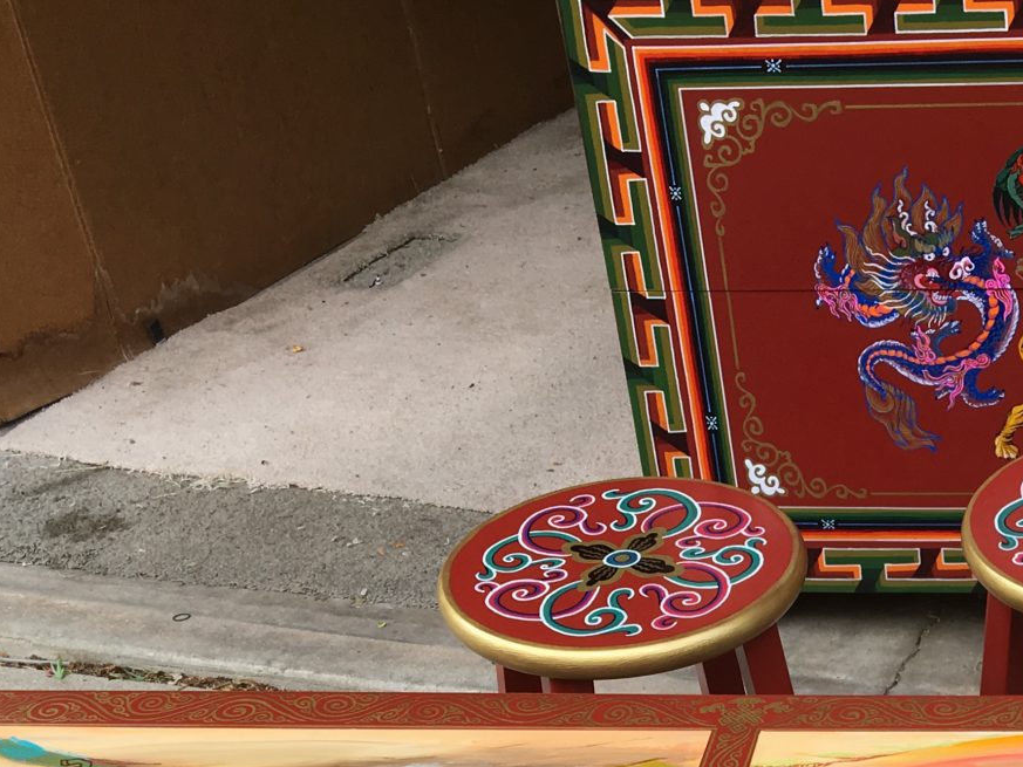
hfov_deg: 27.0
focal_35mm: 68
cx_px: 1024
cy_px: 881
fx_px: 2010
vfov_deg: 20.4
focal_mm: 4.15
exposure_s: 1/285
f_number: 2.2
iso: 25
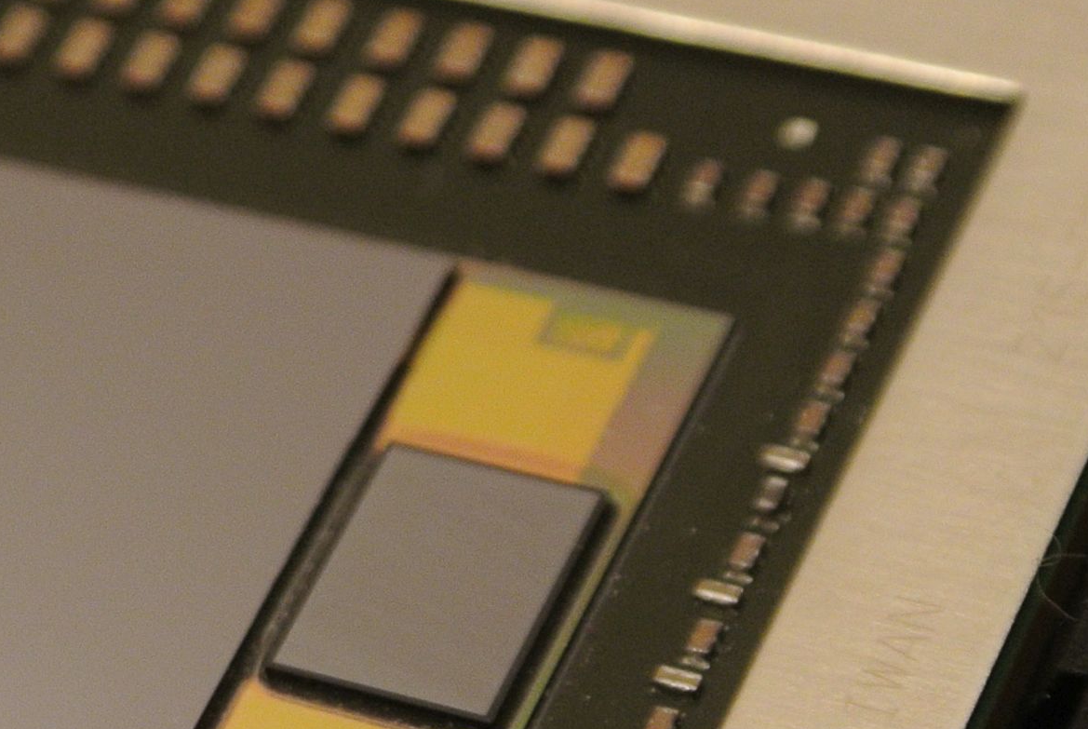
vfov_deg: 6.8
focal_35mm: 202
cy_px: 588
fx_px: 6113
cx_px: -153
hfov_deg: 10.0
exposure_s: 1/15
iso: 400
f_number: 5
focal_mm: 22.7
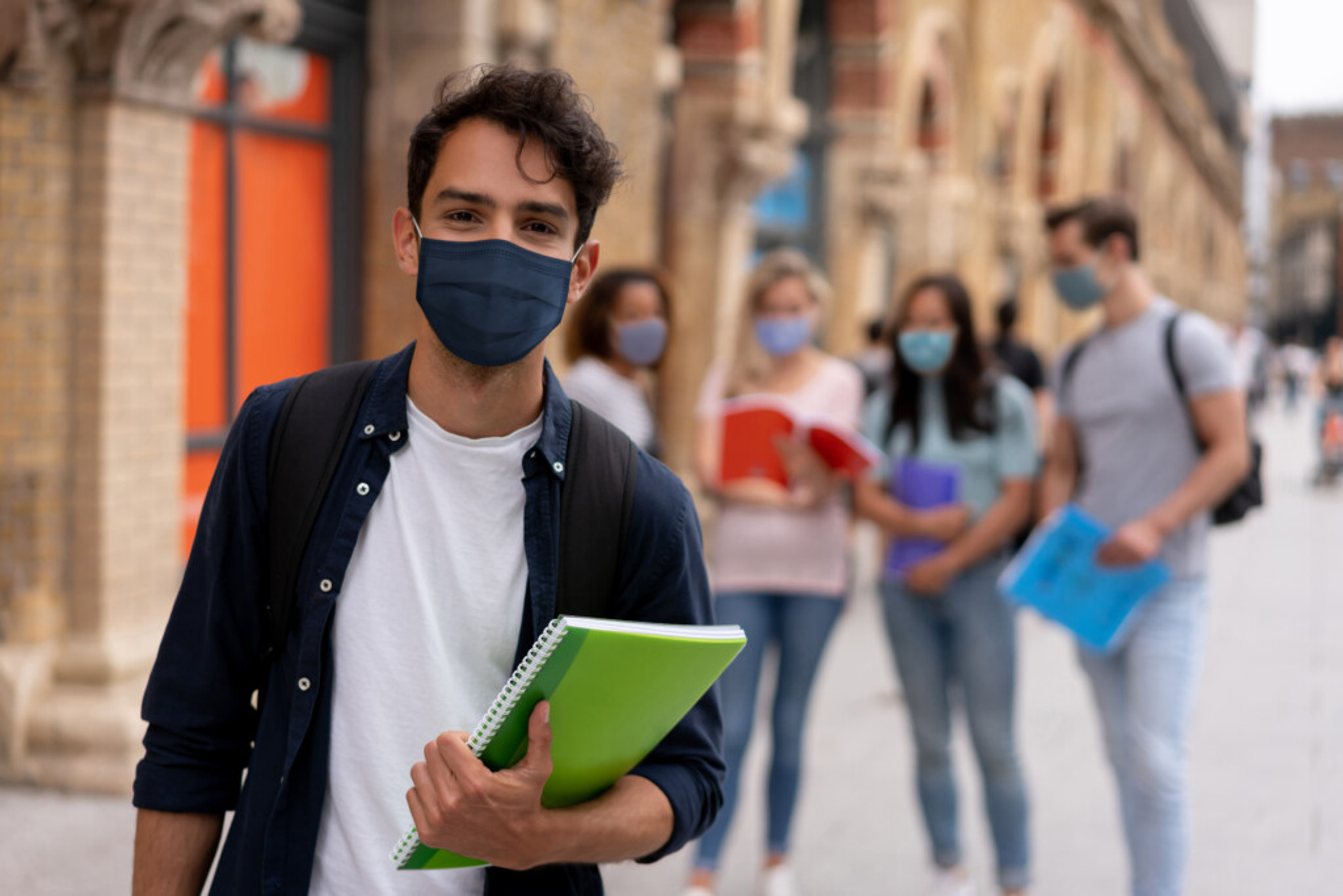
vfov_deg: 24.6
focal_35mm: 55
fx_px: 2052
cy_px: 448
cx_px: 672
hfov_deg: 36.2
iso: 125
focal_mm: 55
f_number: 2.2
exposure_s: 1/1250
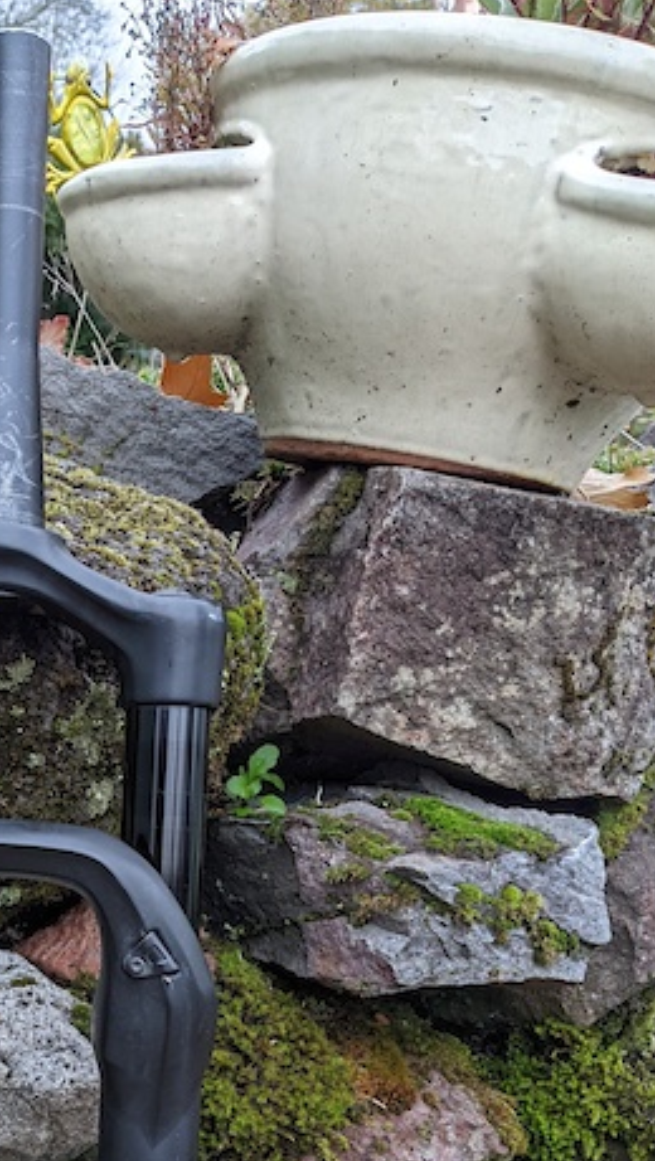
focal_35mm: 51
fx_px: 1572
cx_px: -8
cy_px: 949
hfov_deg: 22.6
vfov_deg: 38.8
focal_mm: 4.38
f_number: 1.73
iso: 75
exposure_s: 1/340
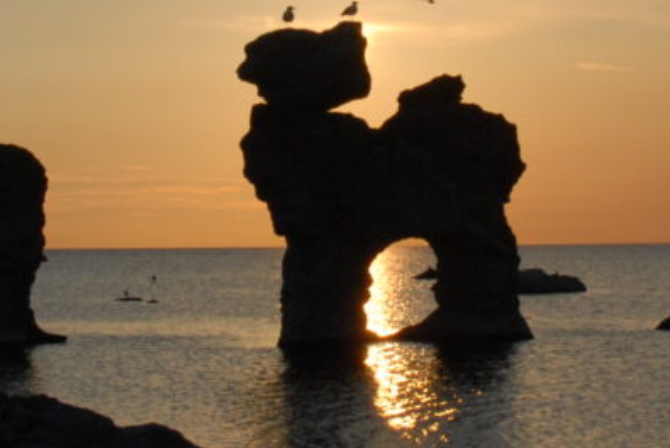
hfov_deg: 14.6
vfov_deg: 9.8
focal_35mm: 140
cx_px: 431
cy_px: 114
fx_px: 2607
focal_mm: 24
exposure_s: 1/500
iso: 250
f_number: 13
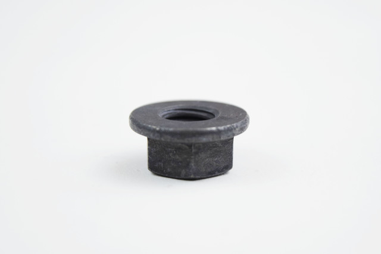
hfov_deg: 24.6
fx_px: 873
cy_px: 127
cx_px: 190
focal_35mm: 82
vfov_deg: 16.6
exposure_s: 1/60
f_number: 5.6
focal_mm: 55
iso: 1250
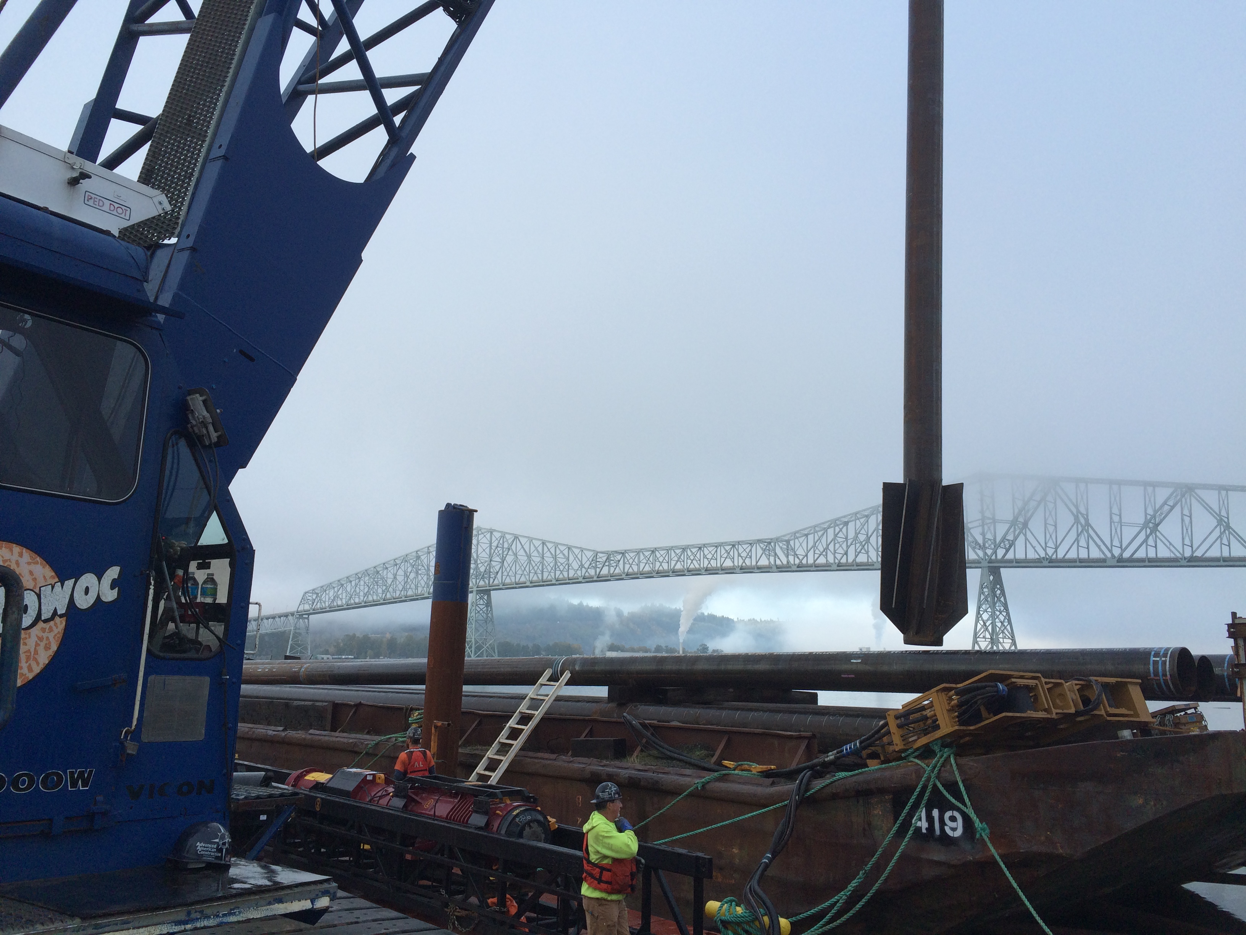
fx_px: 1044
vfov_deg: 48.2
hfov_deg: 61.7
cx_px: 623
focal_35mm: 29
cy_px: 468
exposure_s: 1/471
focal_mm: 4.15
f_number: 2.2
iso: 32
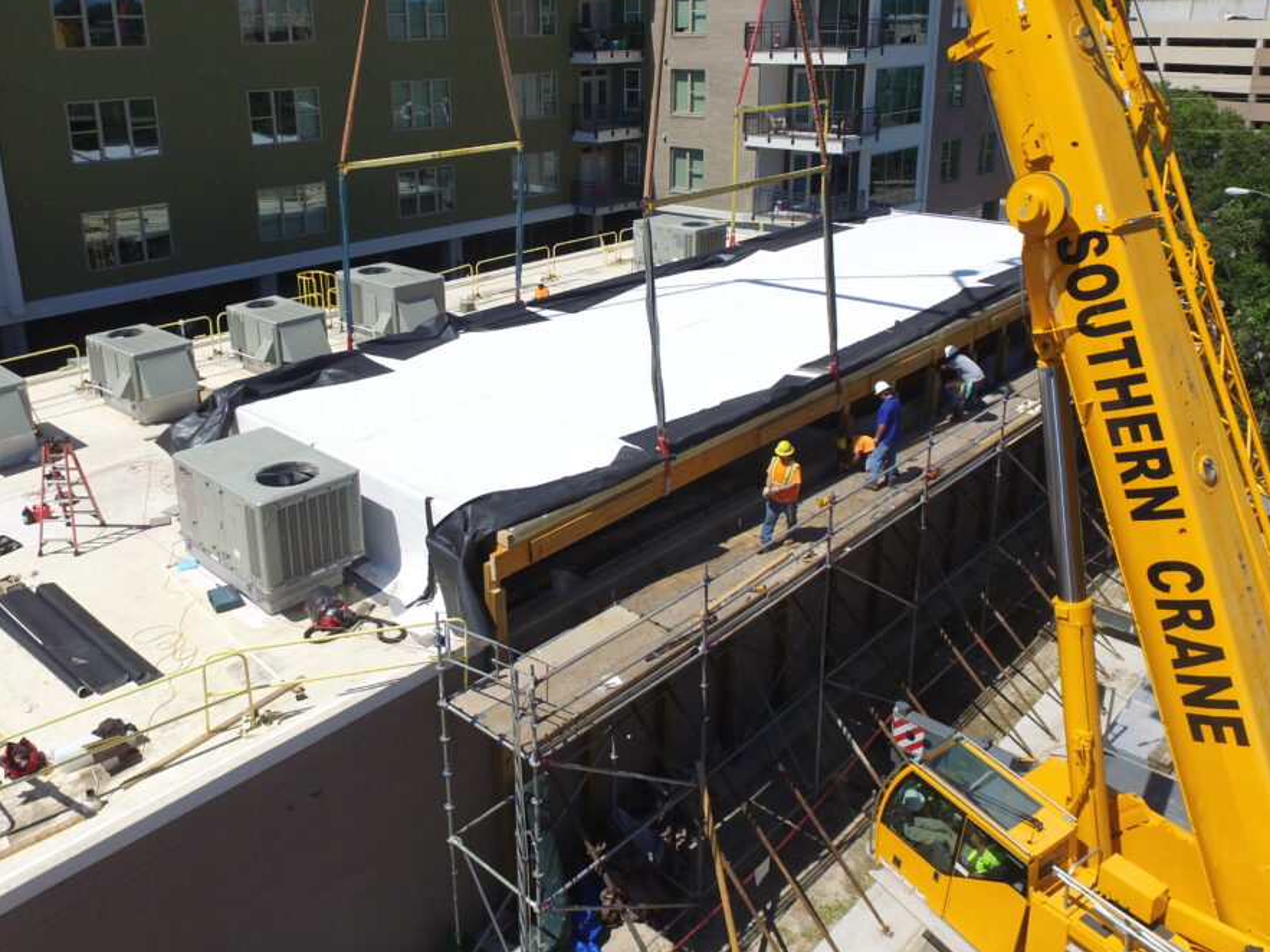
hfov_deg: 61.5
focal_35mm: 29
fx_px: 1064
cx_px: 572
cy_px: 334
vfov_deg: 47.6
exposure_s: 1/1279
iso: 100
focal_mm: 3.61
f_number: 2.8
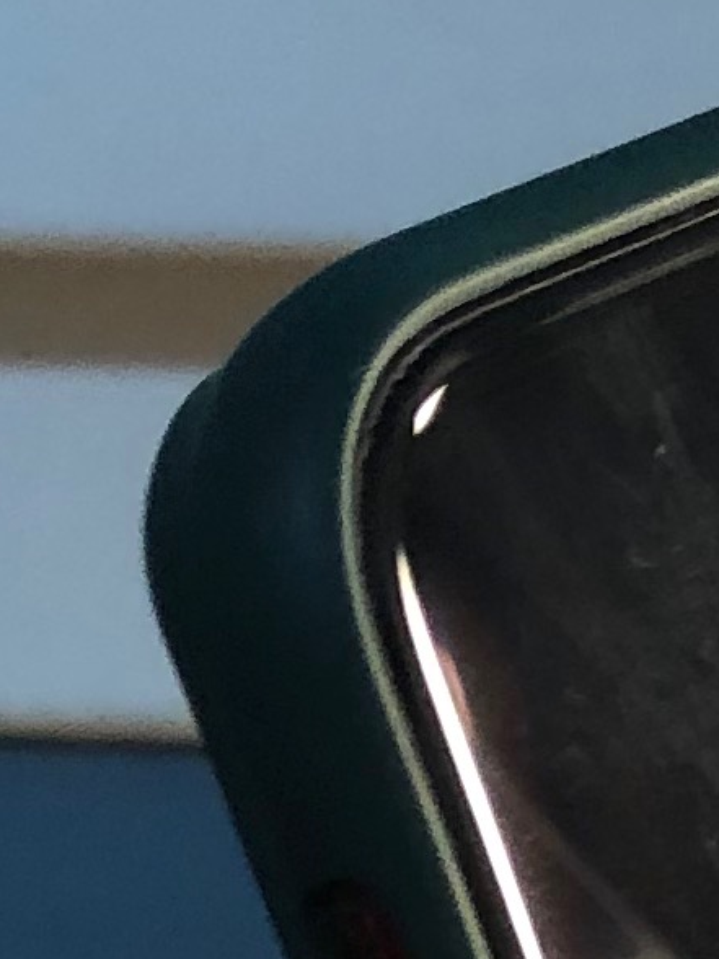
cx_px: 1234
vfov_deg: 9.3
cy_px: 2280
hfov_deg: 7.5
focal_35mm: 192
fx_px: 5317
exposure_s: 1/17
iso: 50
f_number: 1.8
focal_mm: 4
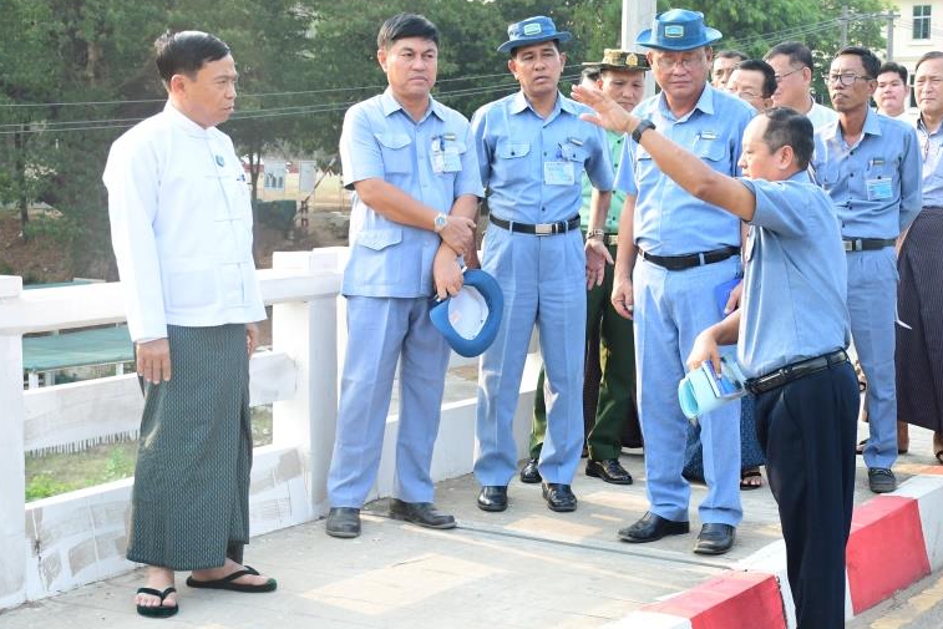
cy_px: 307
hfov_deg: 29.1
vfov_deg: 19.7
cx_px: 623
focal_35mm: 69
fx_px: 1808
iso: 1100
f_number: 5.6
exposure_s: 1/500
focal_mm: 34
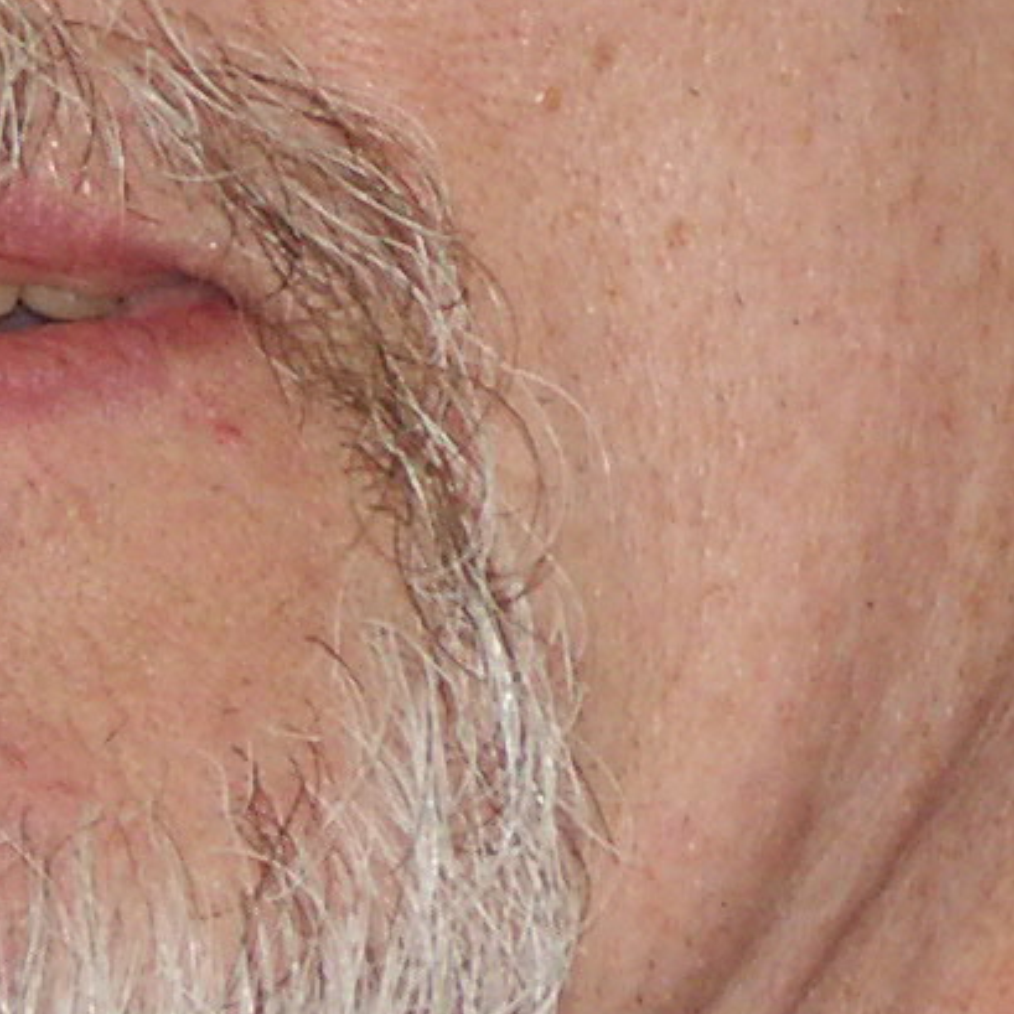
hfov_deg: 2.4
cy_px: 523
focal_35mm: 726
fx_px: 24060
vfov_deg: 2.4
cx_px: 741
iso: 100
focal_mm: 26.46
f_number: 3.5
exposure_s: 1/100
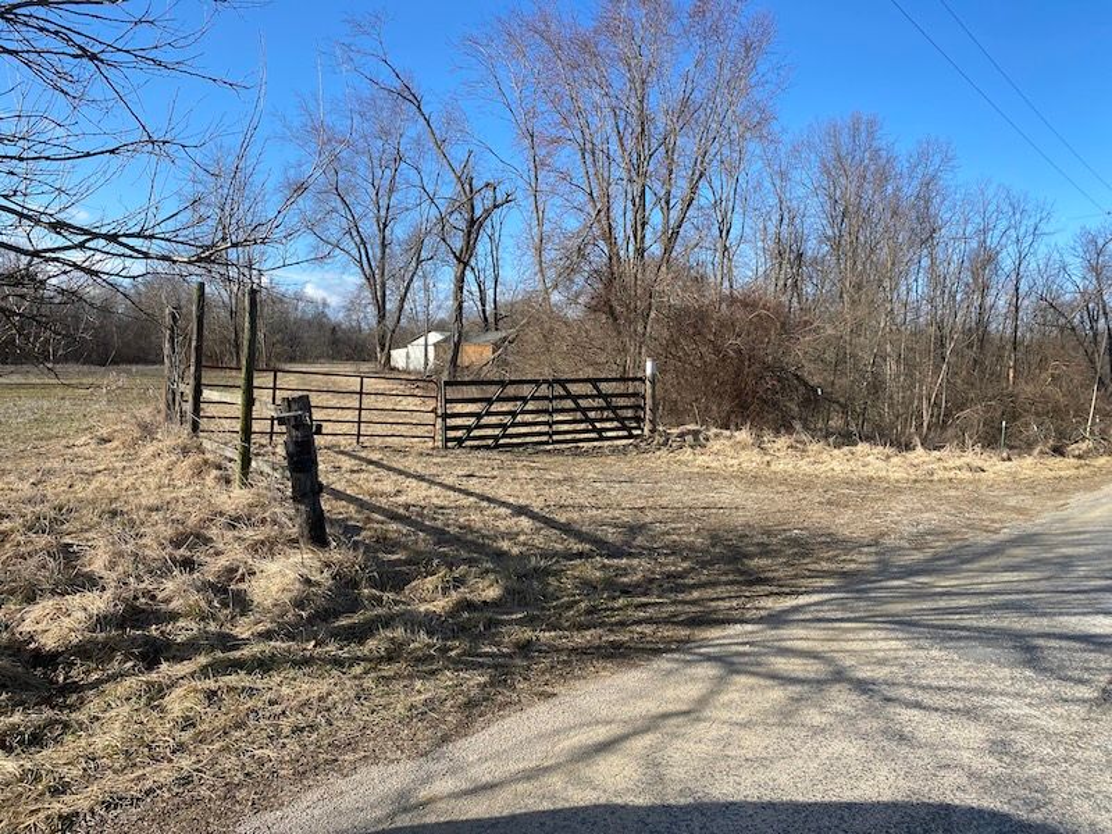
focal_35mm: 26
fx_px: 835
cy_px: 417
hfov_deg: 67.3
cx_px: 556
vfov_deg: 53.1
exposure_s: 1/1754
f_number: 1.8
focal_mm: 4.25
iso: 32
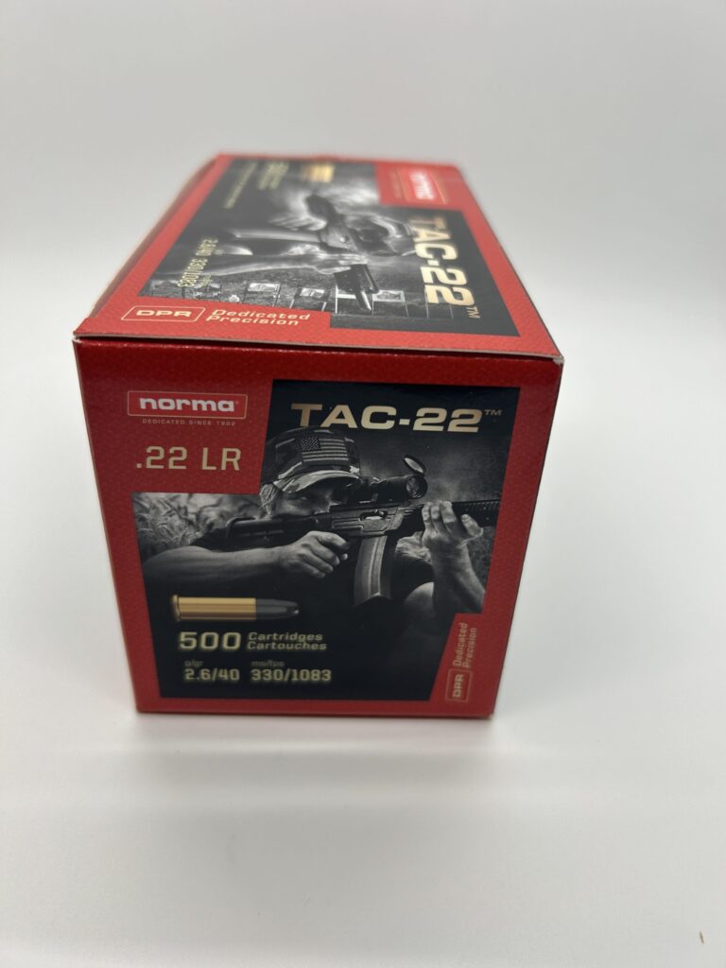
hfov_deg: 53.1
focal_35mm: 26
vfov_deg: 67.3
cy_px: 484
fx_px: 727
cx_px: 363
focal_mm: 5.7
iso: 50
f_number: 1.5
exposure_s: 1/397
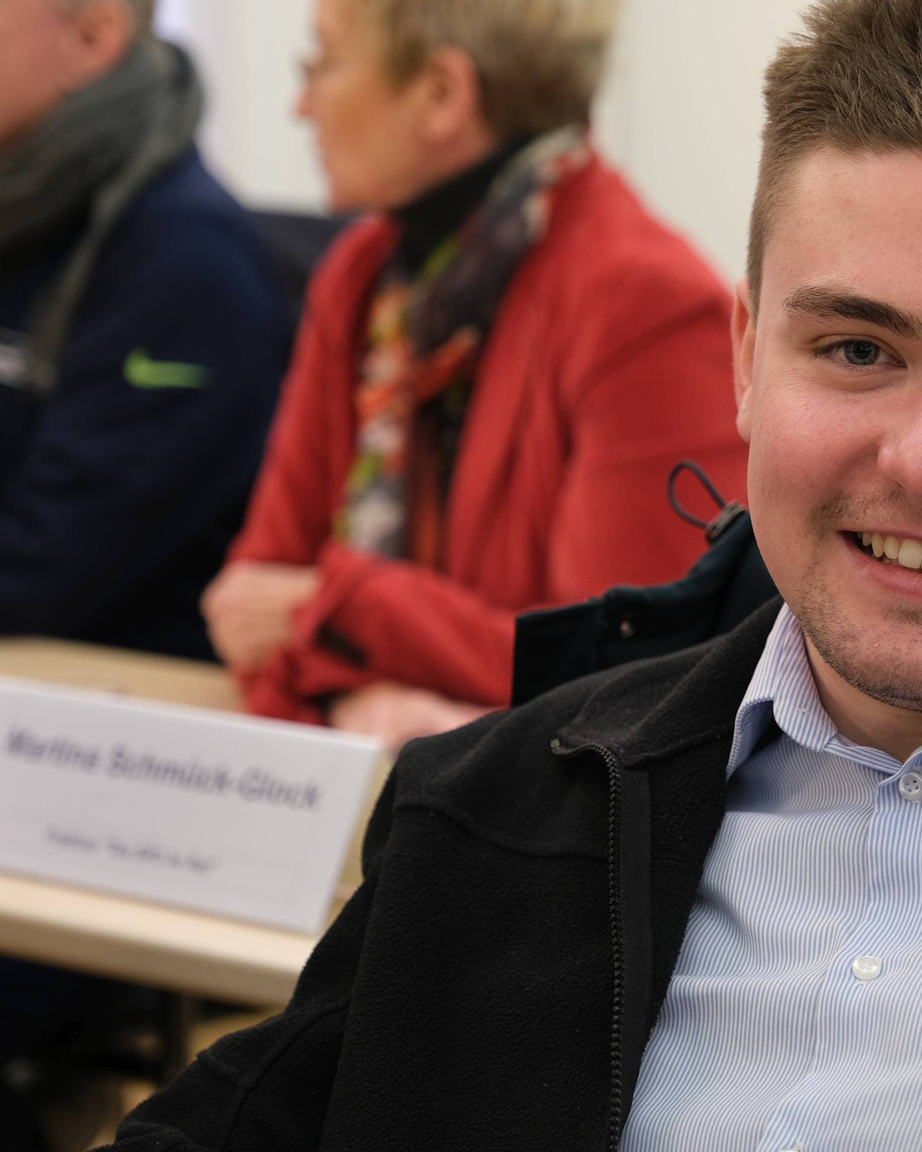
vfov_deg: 15.4
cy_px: 565
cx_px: 782
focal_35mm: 125
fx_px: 4264
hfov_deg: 12.3
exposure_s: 1/58
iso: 800
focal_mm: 55
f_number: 2.8
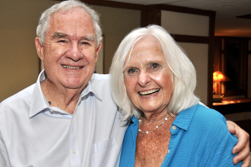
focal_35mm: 57
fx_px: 397
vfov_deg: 23.7
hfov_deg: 35.0
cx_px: 103
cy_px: 90
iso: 800
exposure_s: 1/100
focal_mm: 32
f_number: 4
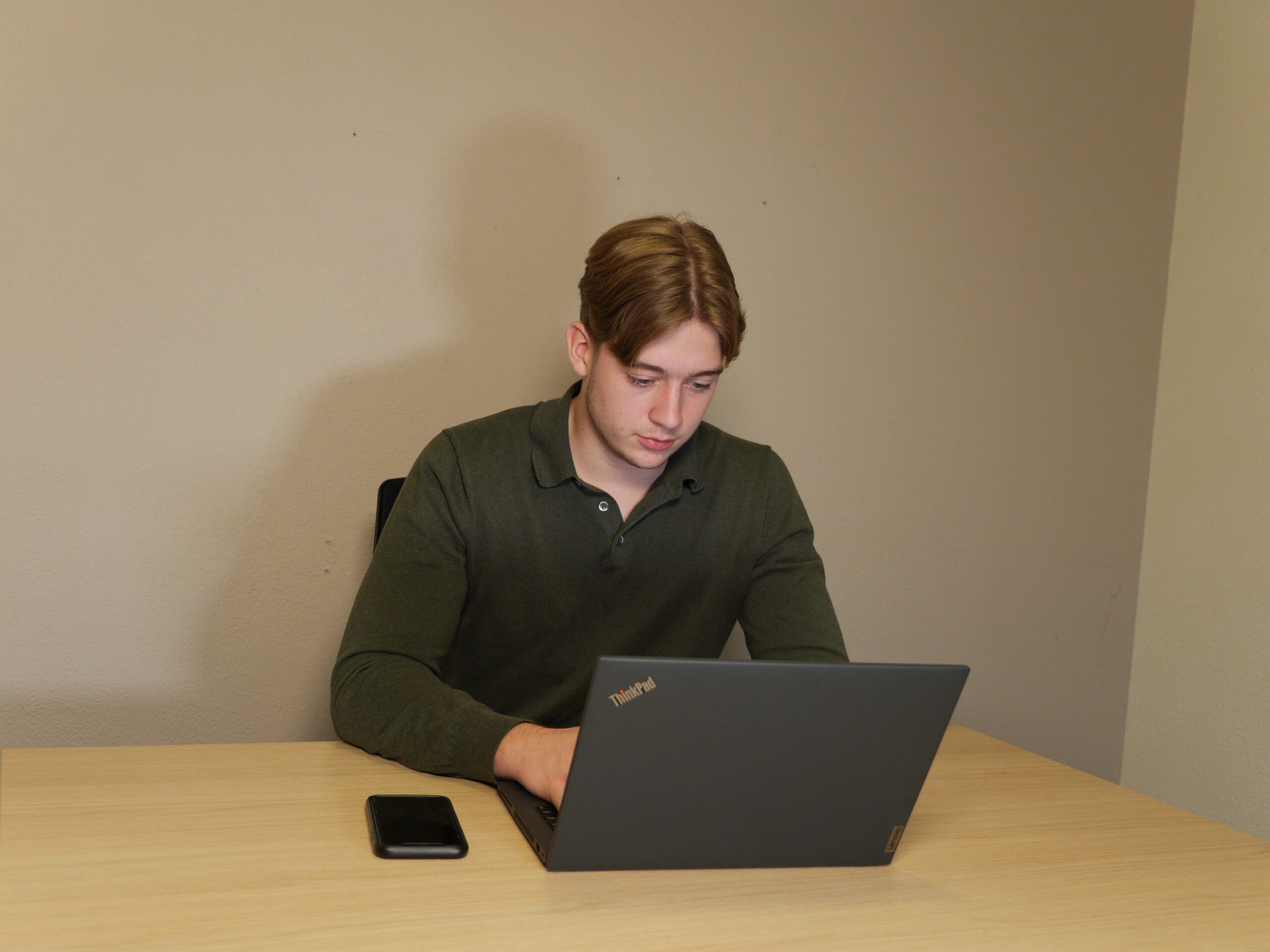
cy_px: 476
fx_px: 1394
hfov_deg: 49.0
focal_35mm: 38
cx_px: 635
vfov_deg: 37.7
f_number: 2.8
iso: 400
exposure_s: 1/60
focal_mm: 19
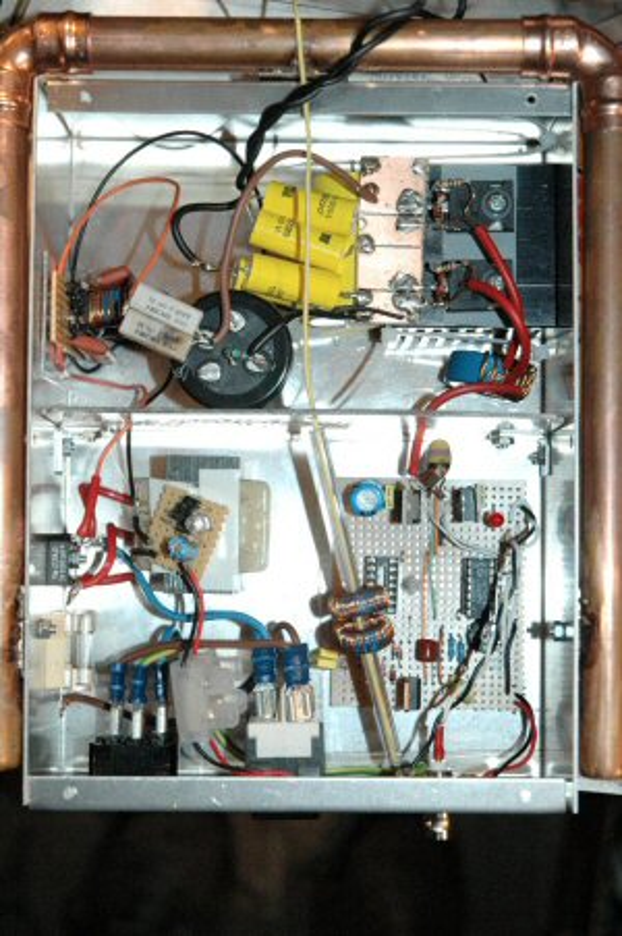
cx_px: 311
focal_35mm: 72
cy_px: 468
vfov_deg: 28.1
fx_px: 1869
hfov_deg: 18.9
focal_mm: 48
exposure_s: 1/60
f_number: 4.5
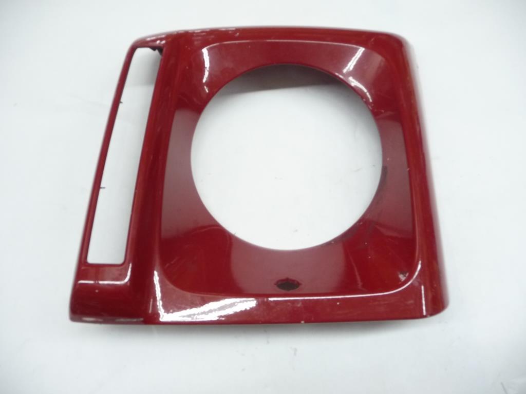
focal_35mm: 28
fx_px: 425
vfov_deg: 49.7
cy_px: 197
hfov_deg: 63.4
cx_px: 263
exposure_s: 1/30
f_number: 3.3
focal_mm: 4.7
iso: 320
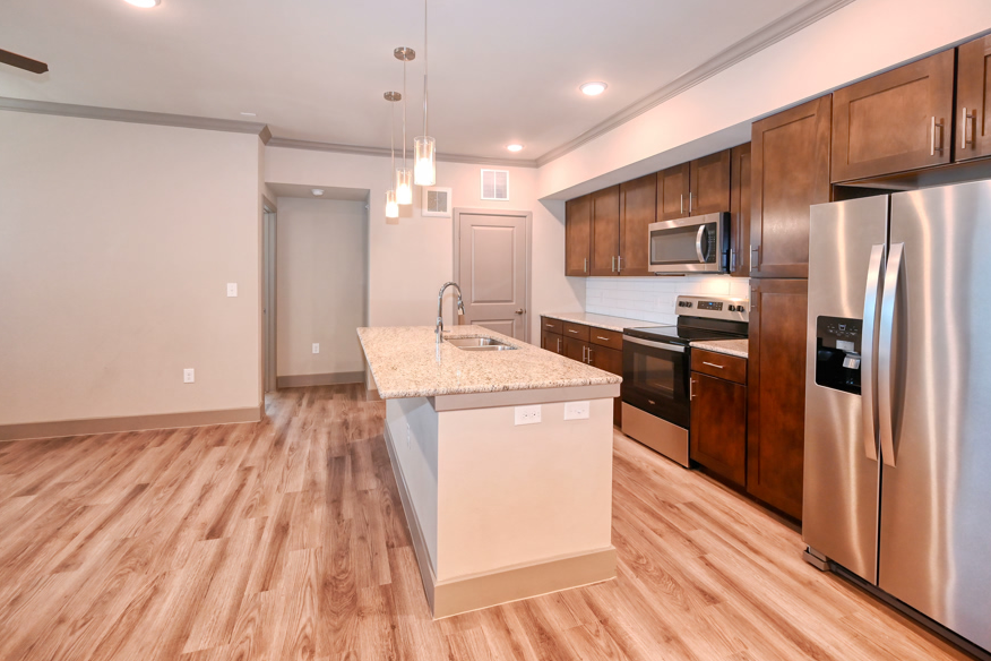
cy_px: 286
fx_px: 440
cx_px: 477
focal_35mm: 16
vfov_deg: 73.4
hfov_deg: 96.7
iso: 1000
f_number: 4
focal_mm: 14
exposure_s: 1/60
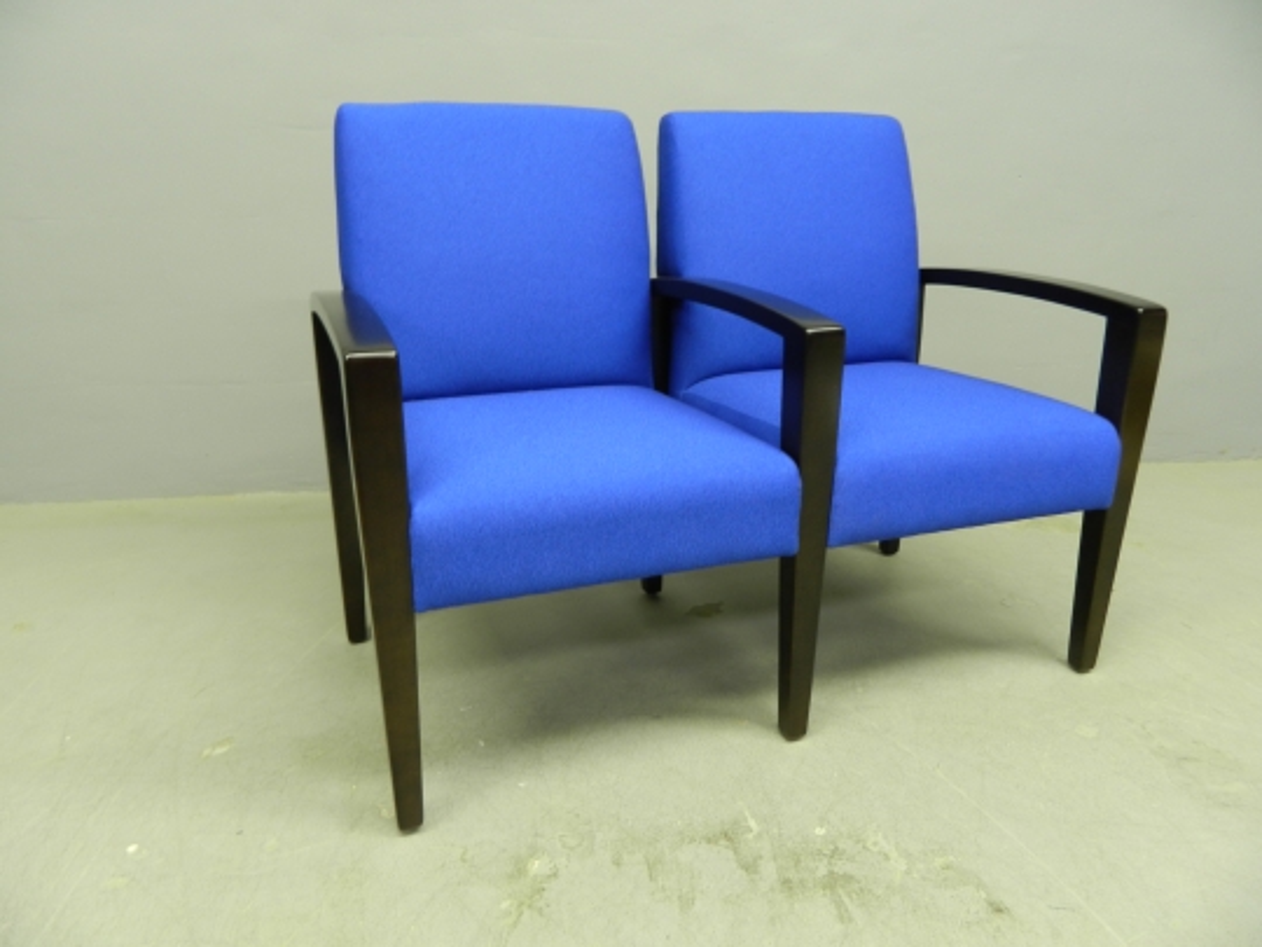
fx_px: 911
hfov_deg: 69.4
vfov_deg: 54.9
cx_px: 631
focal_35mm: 25
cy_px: 474
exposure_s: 1/3
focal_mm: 4.5
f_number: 3.1
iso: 80
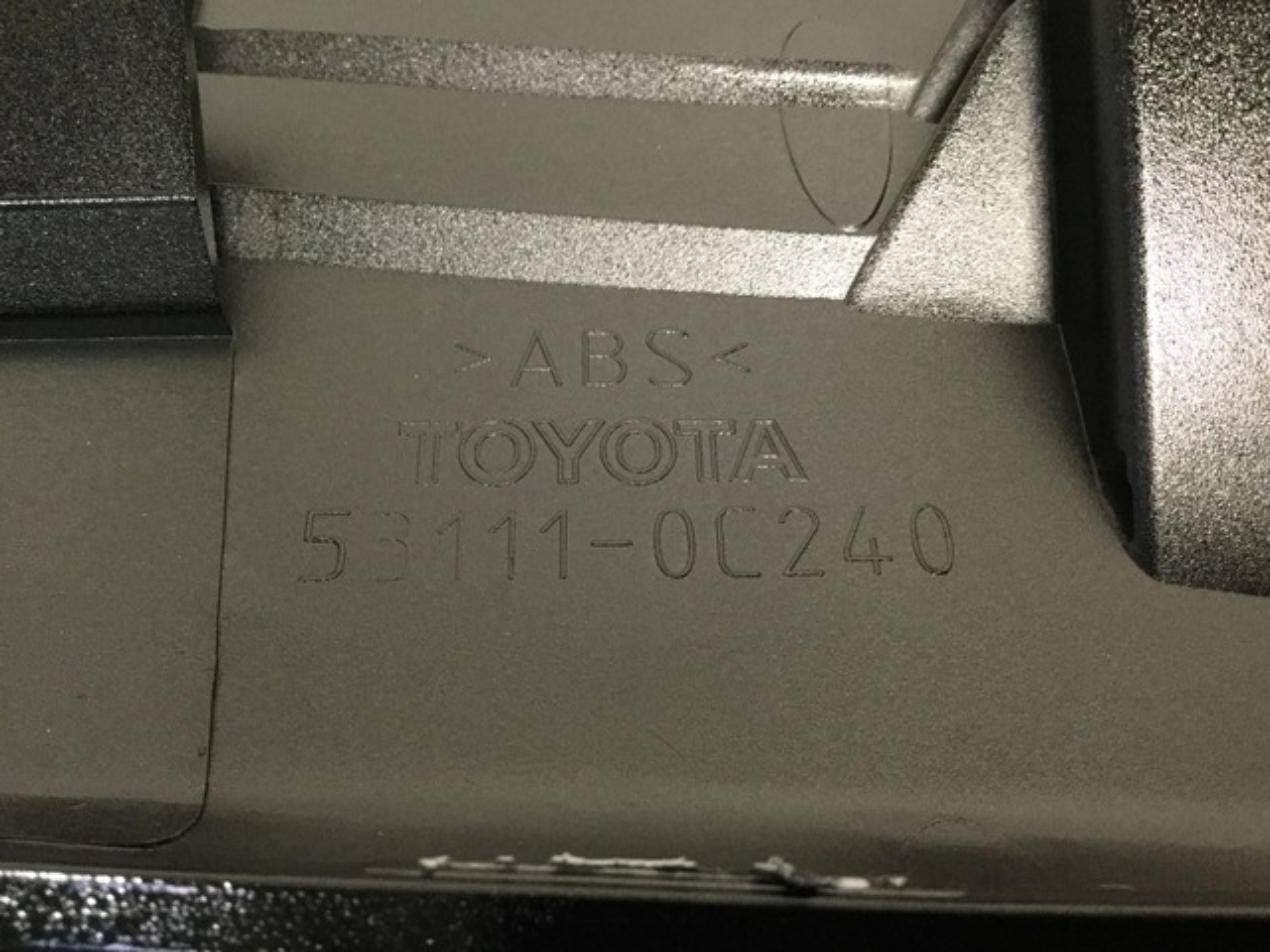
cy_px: 476
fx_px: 1137
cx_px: 635
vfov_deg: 45.4
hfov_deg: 58.4
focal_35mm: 31
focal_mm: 3.3
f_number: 2.4
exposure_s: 1/15
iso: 200
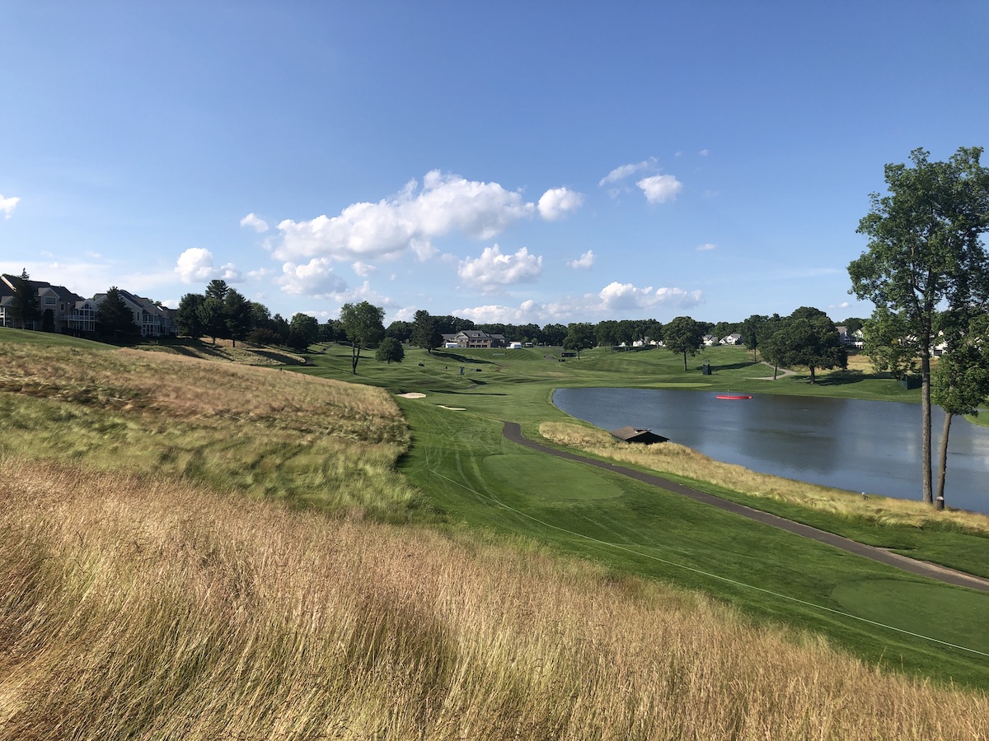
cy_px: 370
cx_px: 494
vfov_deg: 49.7
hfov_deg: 63.4
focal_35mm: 28
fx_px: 800
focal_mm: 3.99
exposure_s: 1/2088
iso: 20
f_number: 1.8
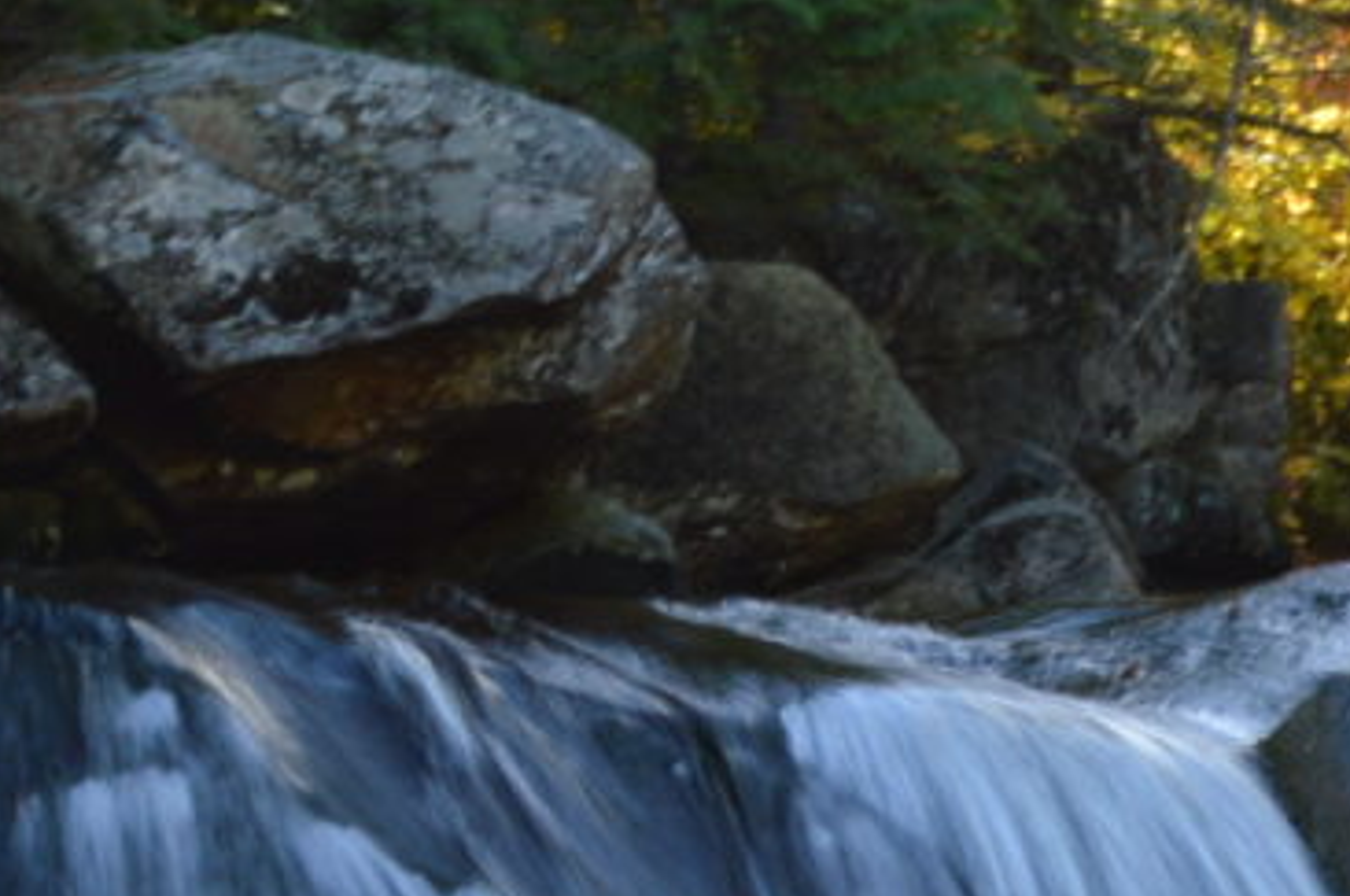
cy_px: 350
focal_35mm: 183
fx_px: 6857
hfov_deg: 11.1
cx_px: 1324
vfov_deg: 7.5
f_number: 14
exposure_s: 1/8
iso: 100
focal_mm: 29
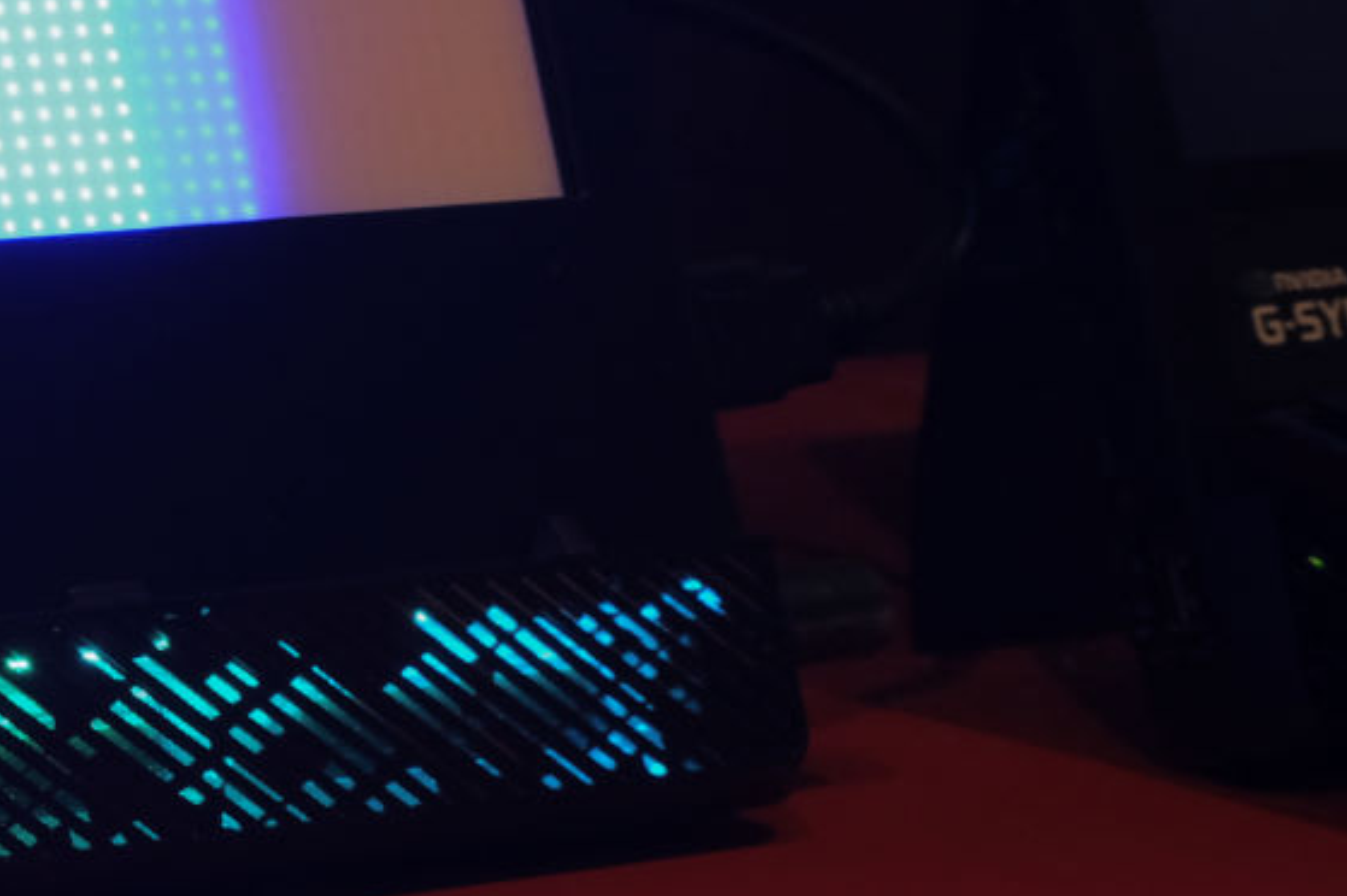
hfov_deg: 16.0
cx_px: -966
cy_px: -211
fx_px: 4151
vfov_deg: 12.0
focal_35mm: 111
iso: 1000
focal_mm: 20.5
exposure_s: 1/30
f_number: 5.6
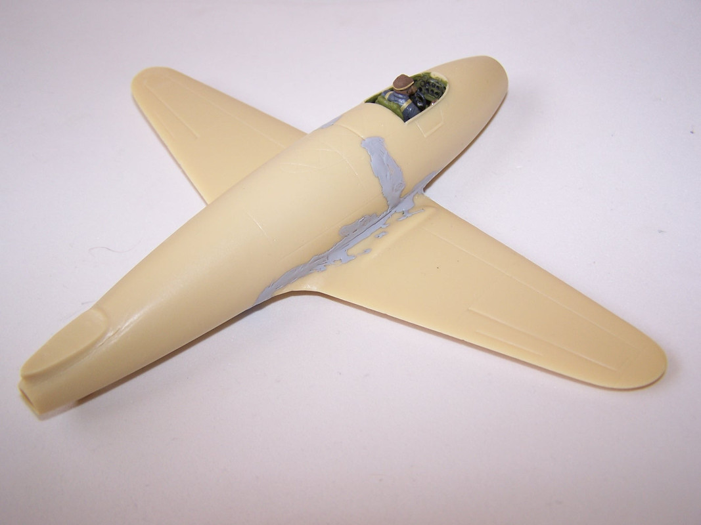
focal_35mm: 38
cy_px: 262
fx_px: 769
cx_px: 350
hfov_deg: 49.0
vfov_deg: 37.7
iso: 80
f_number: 2.8
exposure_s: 1/60
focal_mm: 6.3
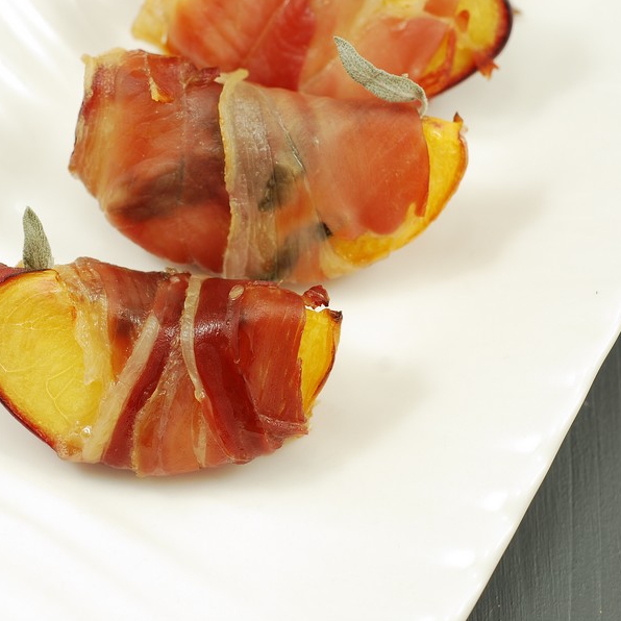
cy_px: 310
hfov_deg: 18.0
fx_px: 1948
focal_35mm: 96
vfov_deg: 18.1
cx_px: 193
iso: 100
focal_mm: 50
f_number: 5.6
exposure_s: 1/6
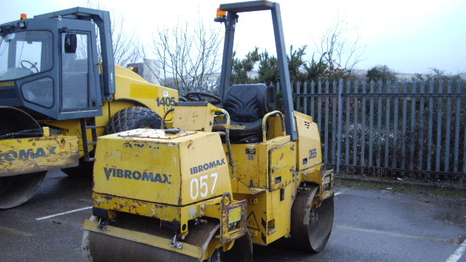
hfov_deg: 48.4
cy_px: 156
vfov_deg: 28.3
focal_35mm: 42
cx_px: 236
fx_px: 519
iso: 400
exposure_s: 1/50
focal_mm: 7.9
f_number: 2.8
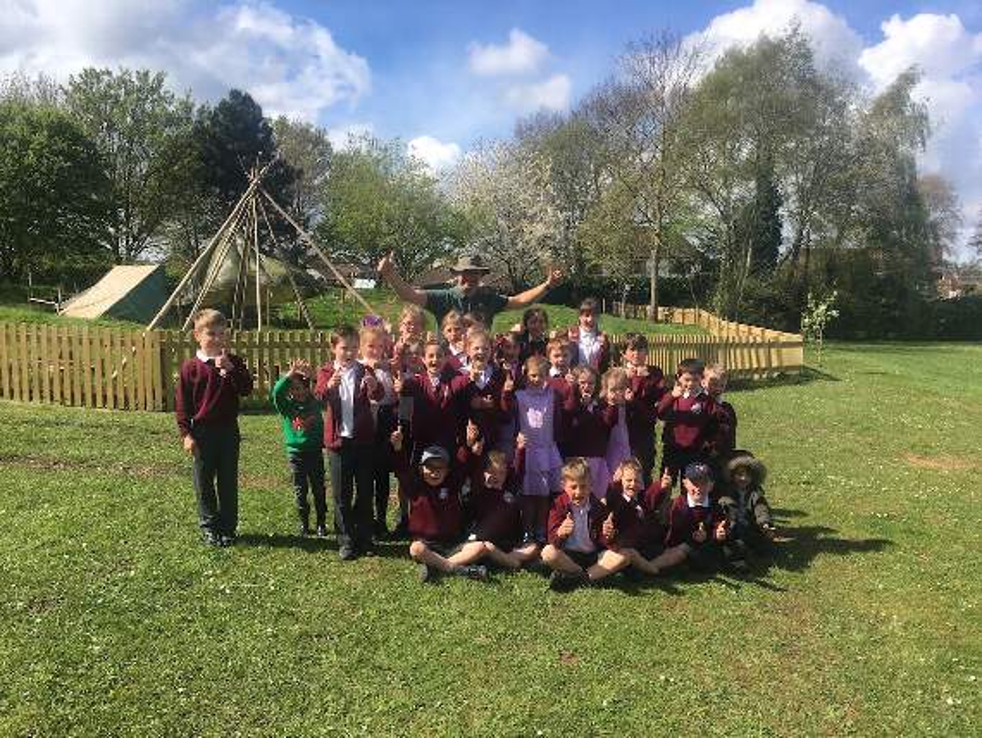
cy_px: 369
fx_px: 823
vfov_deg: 48.3
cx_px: 491
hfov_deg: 61.6
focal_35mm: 29
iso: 25
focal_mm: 4.15
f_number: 2.2
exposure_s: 1/1261
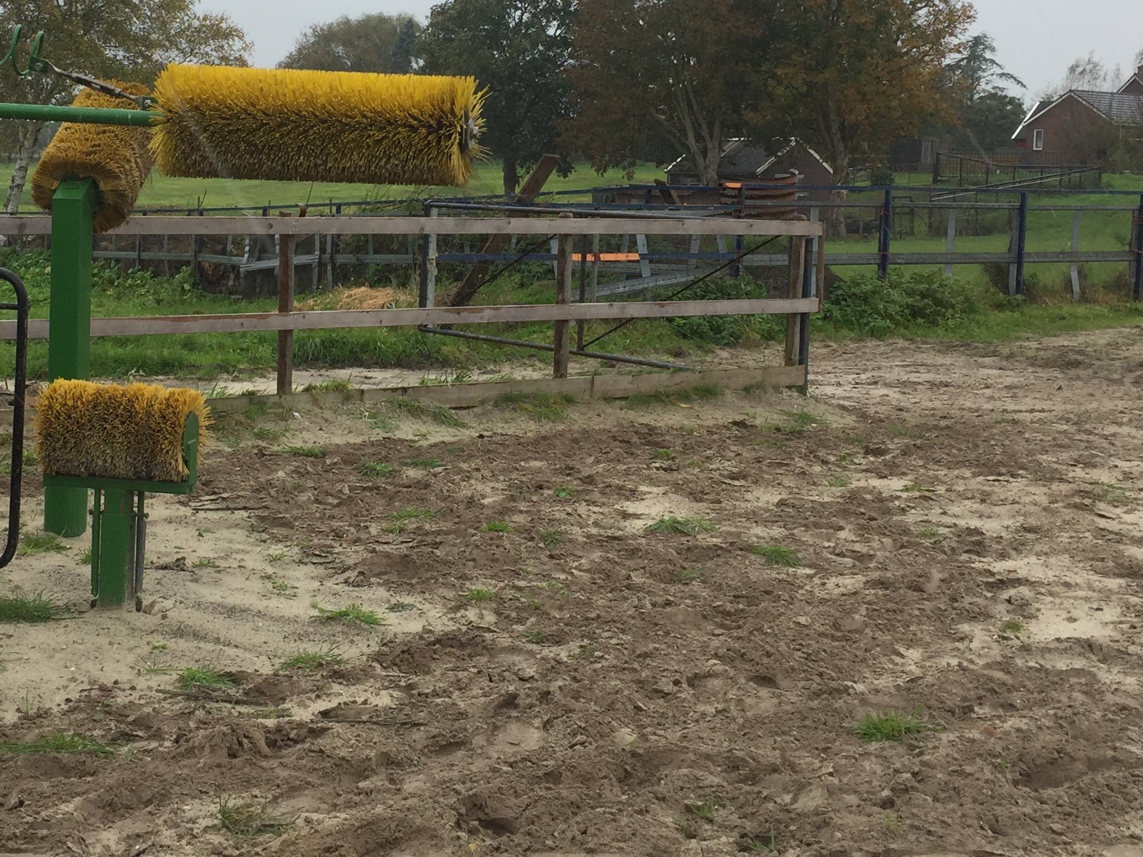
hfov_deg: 35.7
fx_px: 1750
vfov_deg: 27.3
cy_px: 247
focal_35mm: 53
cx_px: 355
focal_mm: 4.15
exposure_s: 1/488
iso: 32
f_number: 2.2
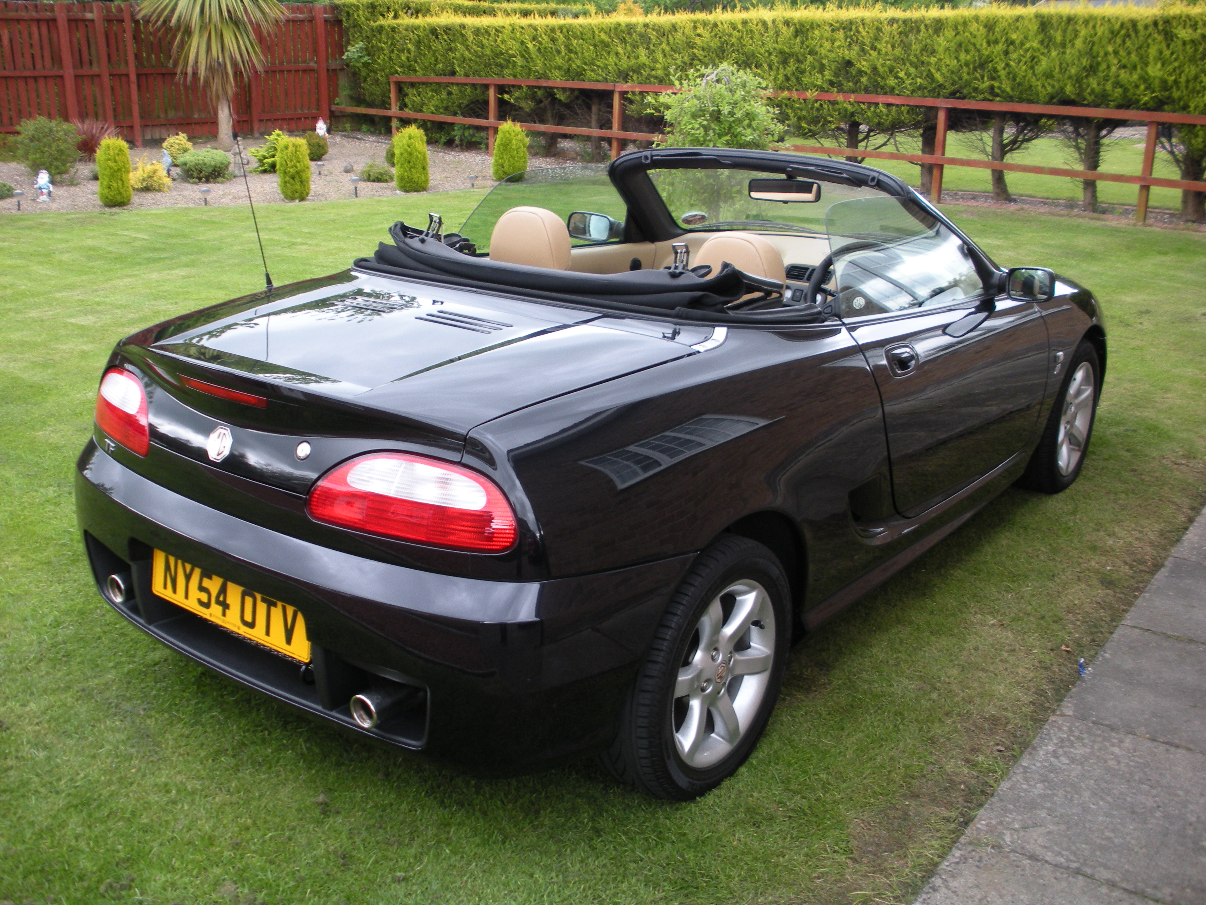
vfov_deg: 39.7
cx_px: 603
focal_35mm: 36
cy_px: 452
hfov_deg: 51.4
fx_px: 1254
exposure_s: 1/58.5
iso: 122
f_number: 3.5
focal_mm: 6.3
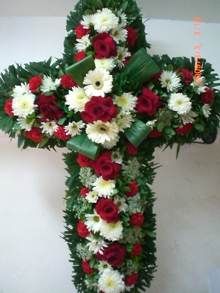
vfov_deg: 49.0
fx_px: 322
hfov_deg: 37.7
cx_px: 110
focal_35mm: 38
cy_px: 146
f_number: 3.1
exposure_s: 1/80
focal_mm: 6.3
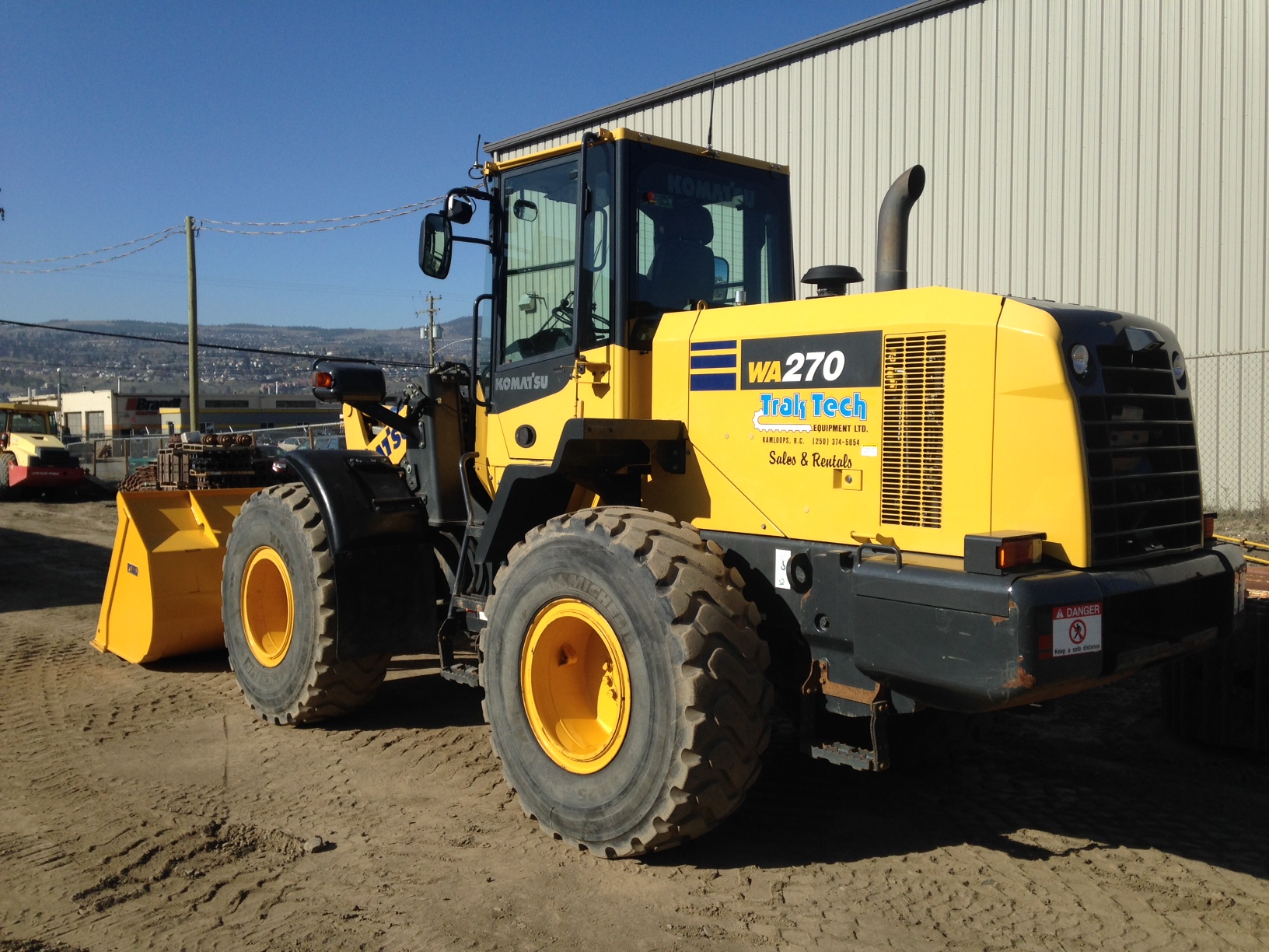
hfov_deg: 55.4
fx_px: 1210
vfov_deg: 42.9
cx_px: 634
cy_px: 476
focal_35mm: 33
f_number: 2.4
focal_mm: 4.12
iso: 50
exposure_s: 1/2088
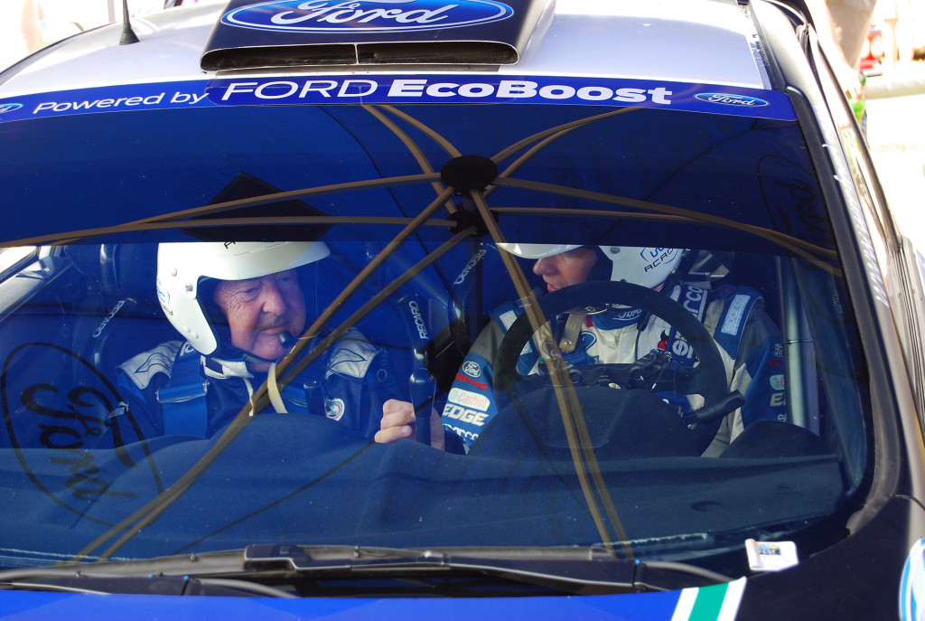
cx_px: 462
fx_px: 2124
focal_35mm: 82
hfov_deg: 24.6
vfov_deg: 16.6
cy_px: 310
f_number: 5.6
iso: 200
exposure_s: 1/50
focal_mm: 55
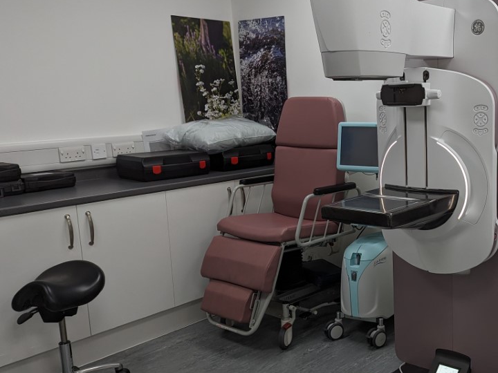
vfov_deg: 36.0
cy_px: 193
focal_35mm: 40
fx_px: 575
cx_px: 404
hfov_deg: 44.4
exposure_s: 1/52.3
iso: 139
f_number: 1.85
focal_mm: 6.81
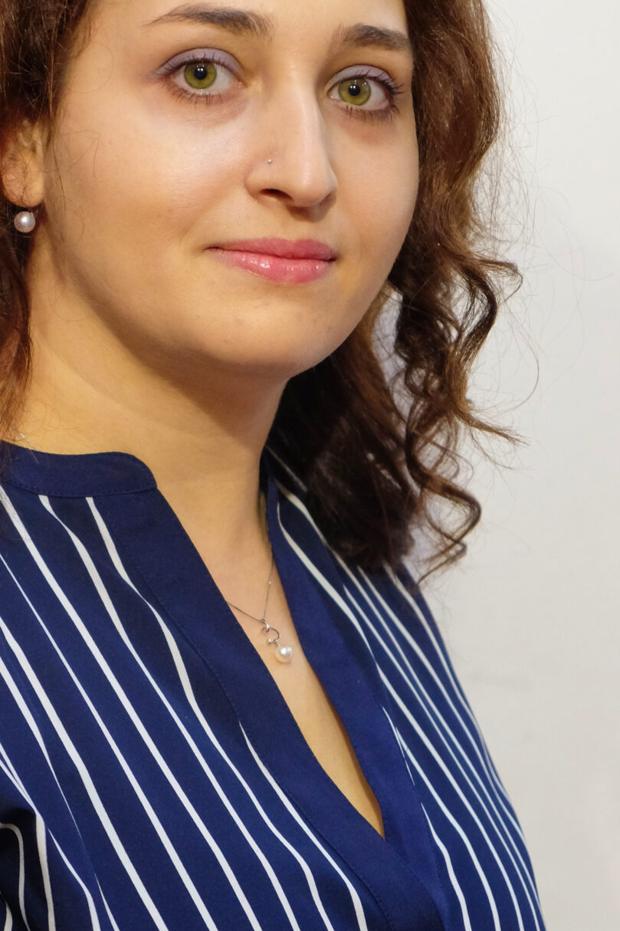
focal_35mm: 140
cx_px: 149
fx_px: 3617
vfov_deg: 14.6
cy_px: 333
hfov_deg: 9.8
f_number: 4
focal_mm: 55
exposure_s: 1/52
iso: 1600
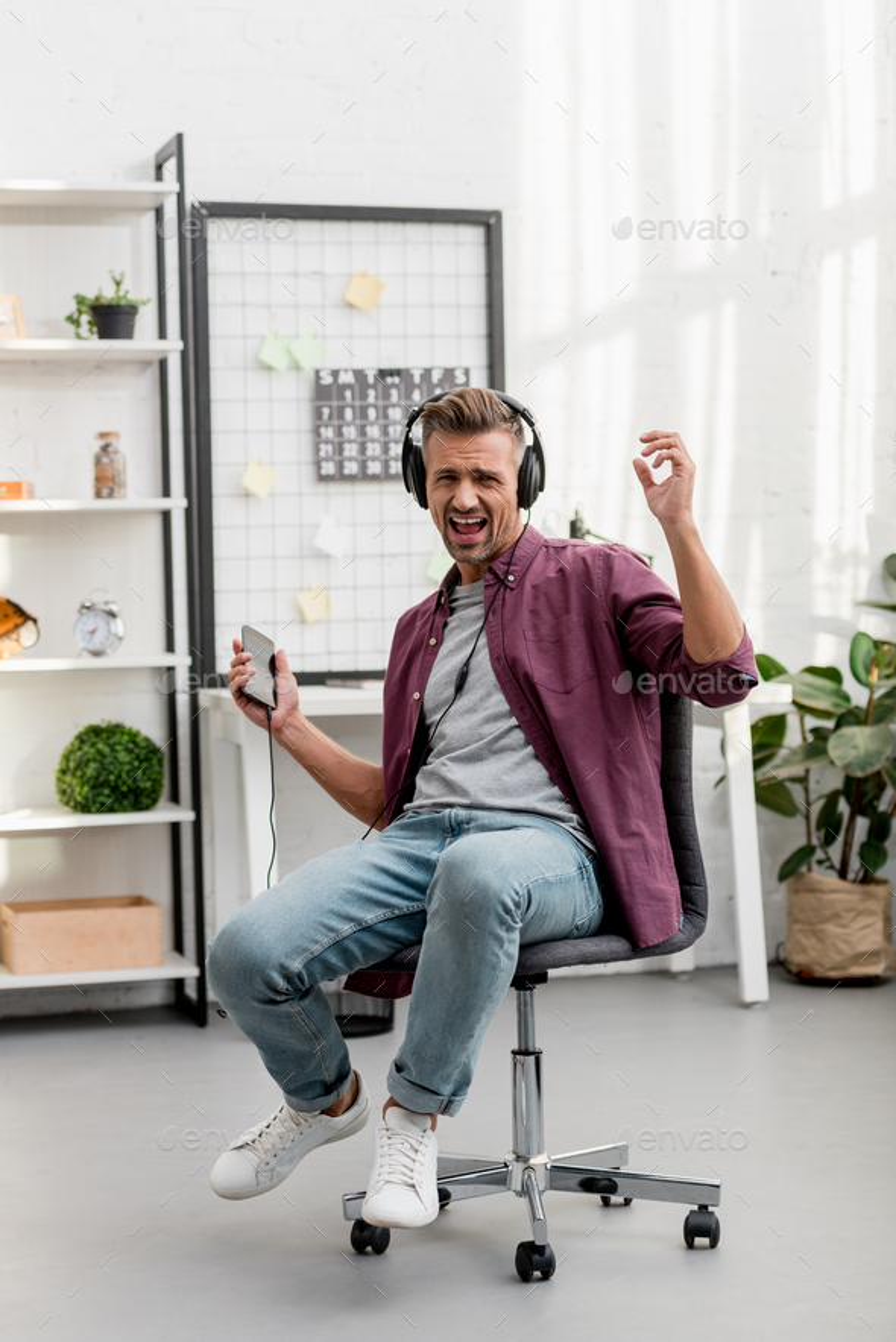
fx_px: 2611
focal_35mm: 70
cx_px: 448
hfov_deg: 19.5
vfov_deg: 28.8
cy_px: 671
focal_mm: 70
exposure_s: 1/250
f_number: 3.2
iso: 320
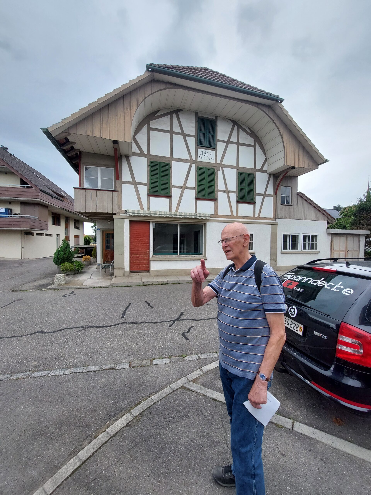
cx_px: 186
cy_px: 248
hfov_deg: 89.9
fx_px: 186
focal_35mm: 13
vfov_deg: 106.2
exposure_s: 1/487
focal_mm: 1.74
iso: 50
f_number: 2.2
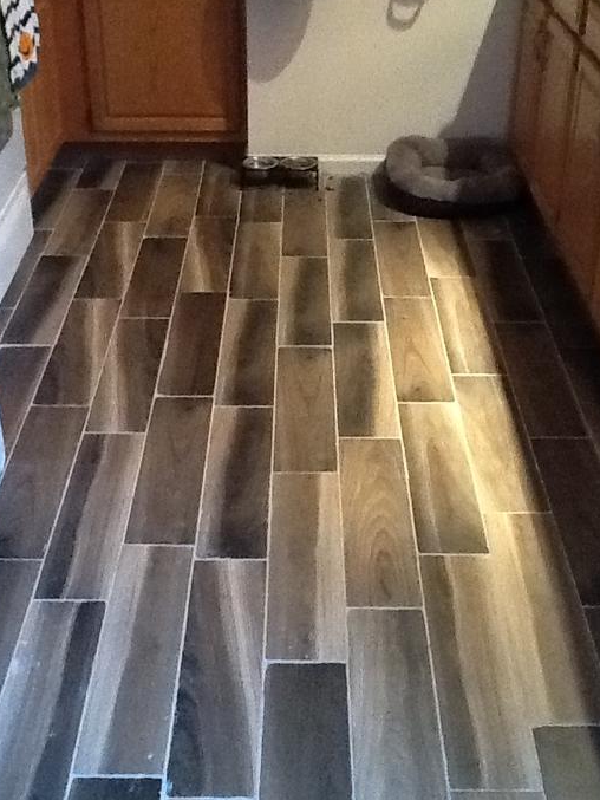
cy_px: 404
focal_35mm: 52
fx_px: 1201
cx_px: 285
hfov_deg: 28.0
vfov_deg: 36.8
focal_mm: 2.03
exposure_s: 1/15
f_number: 2.4
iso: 500
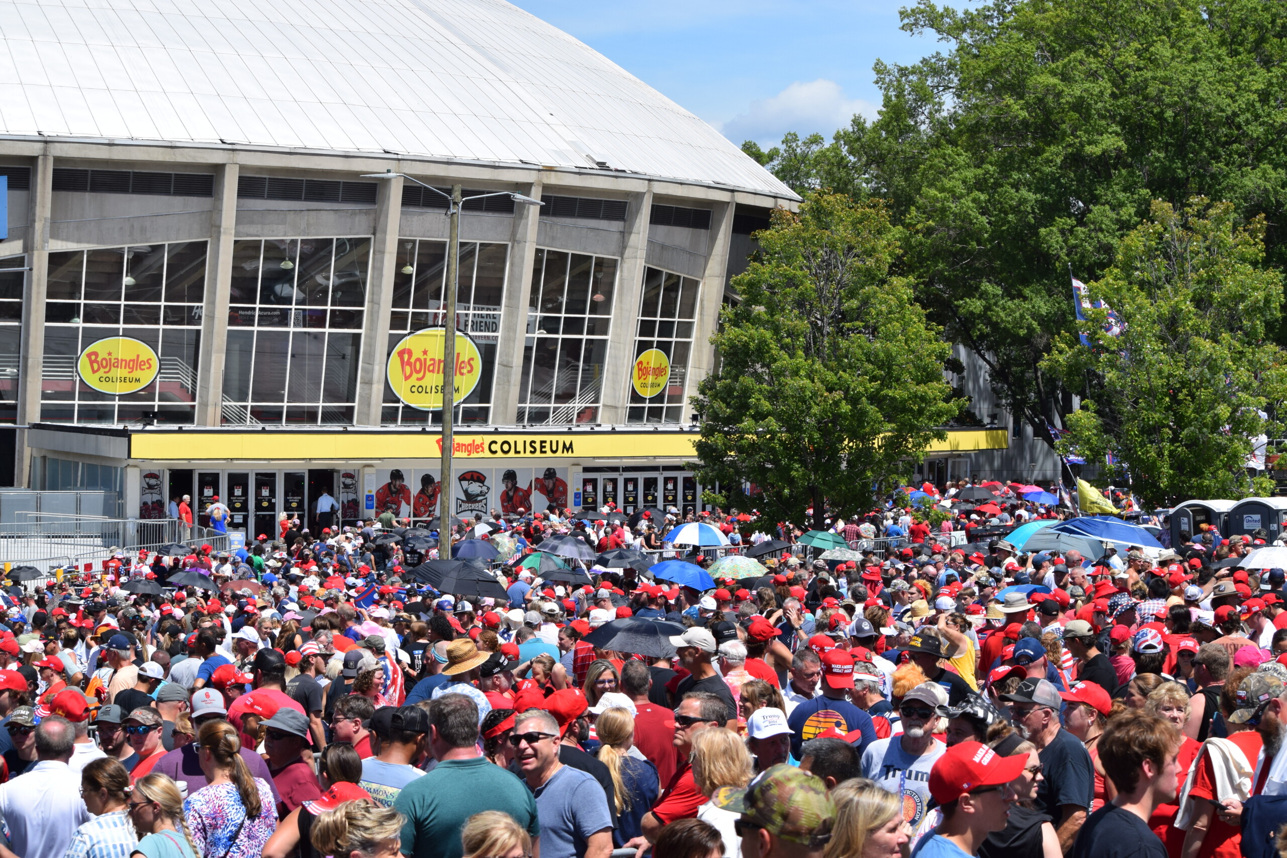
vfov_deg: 16.6
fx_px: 2949
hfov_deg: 24.6
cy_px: 429
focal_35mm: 82
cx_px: 644
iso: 200
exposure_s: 1/400
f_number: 10
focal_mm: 55
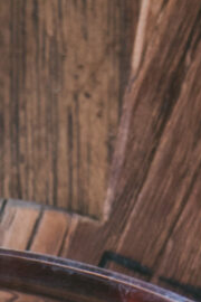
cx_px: -68
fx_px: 2286
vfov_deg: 7.0
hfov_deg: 5.0
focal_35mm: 273
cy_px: 804
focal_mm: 36
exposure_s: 1/200
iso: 400
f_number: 3.2
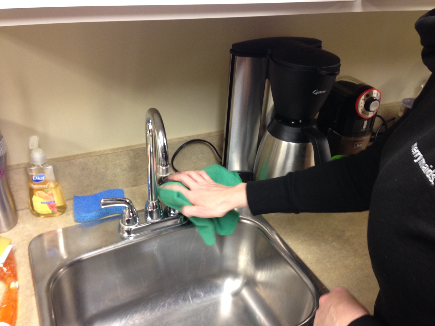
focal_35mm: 33
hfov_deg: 55.4
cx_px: 218
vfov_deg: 42.9
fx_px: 415
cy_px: 163
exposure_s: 1/20
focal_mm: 4.12
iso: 125
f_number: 2.4
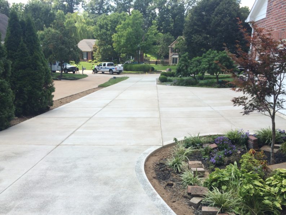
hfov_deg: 61.7
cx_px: 143
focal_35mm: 29
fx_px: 240
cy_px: 108
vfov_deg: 48.2
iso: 32
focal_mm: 4.15
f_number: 2.2
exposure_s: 1/1001
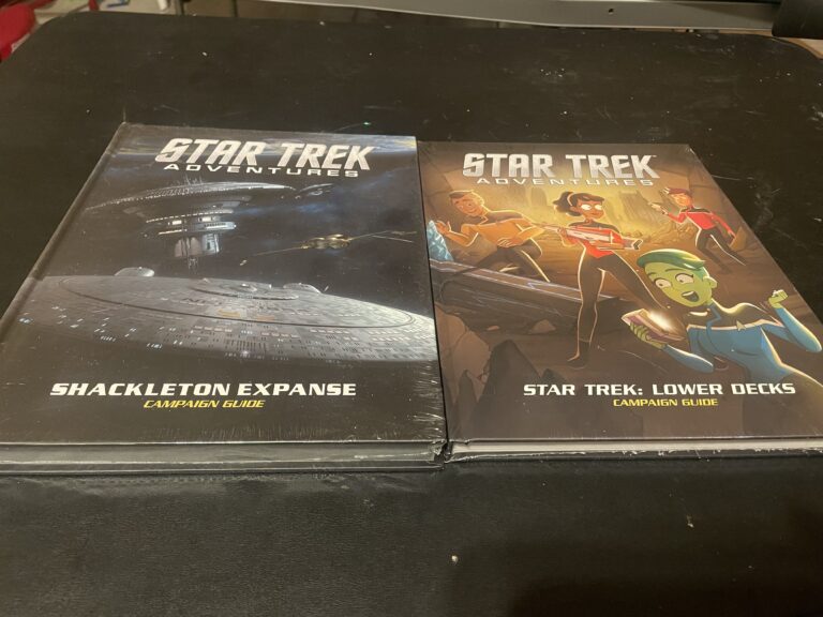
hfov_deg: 67.3
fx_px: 618
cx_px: 412
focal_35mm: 26
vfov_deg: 53.1
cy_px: 308
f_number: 1.6
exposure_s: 1/30
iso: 640
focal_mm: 4.2
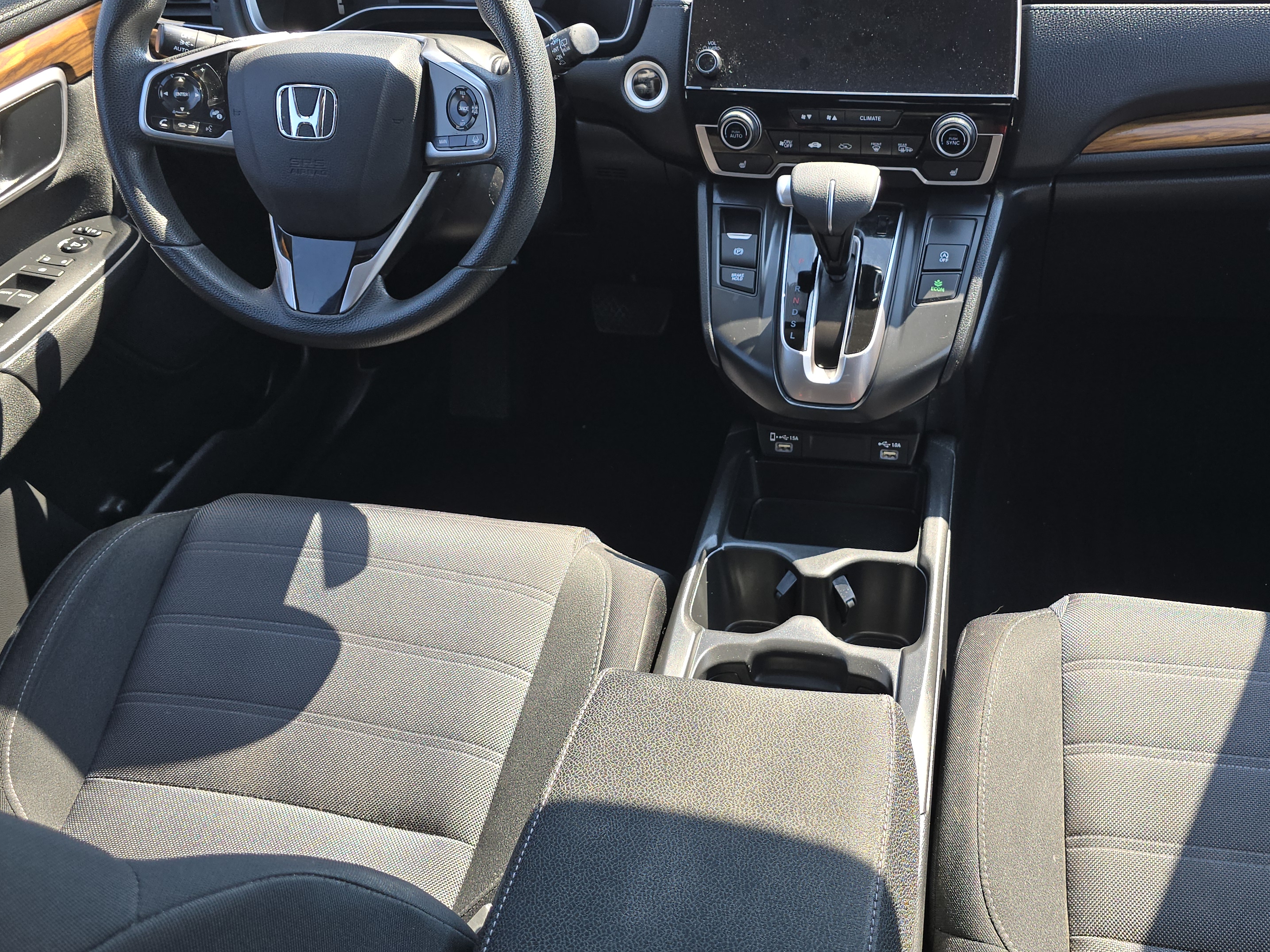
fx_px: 1174
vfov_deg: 44.0
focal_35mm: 32
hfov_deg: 56.4
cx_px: 764
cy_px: 405
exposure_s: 1/180
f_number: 1.7
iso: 25
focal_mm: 6.3
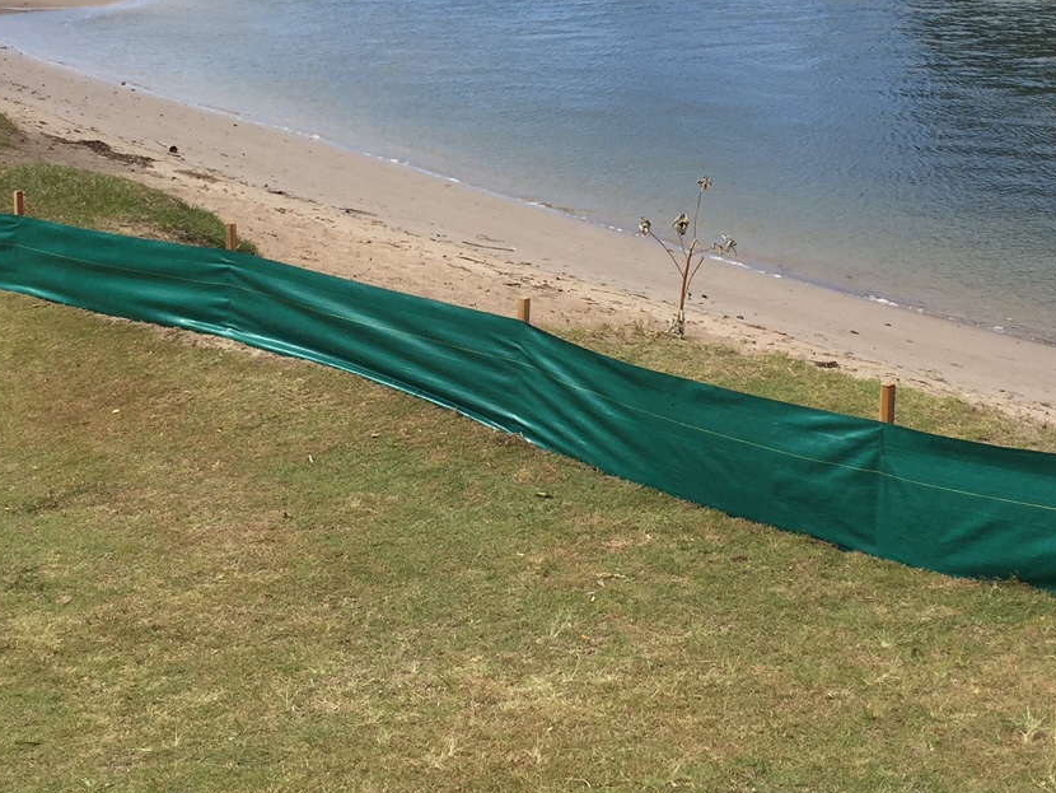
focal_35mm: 57
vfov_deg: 25.5
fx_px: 1739
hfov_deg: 33.8
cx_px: 492
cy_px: 253
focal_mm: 4.15
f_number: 2.2
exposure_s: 1/2326
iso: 32
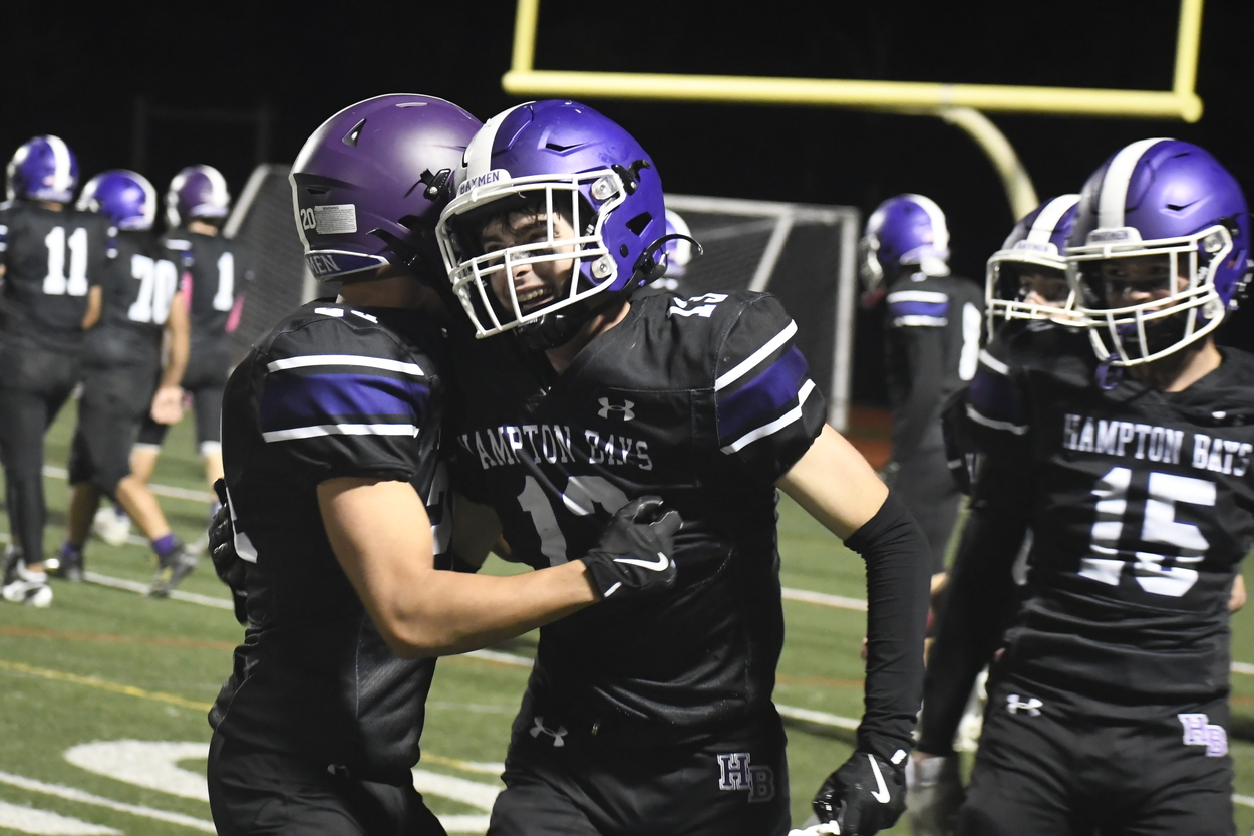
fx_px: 5015
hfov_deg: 14.3
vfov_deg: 9.5
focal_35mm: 144
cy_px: 492
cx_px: 605
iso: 6400
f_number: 4.8
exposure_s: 1/200
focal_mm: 80
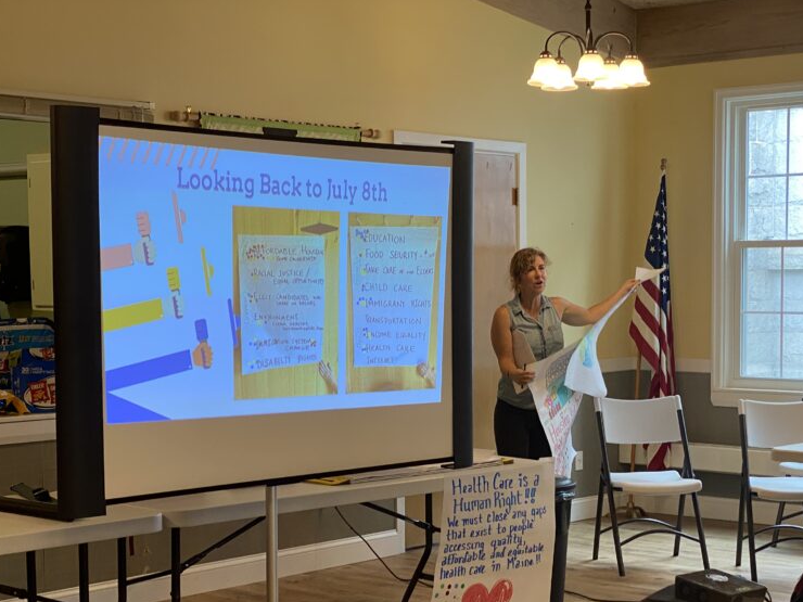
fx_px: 1670
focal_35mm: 72
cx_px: 548
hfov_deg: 26.8
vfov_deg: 20.4
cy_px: 413
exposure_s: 1/60
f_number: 2
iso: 100
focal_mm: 6
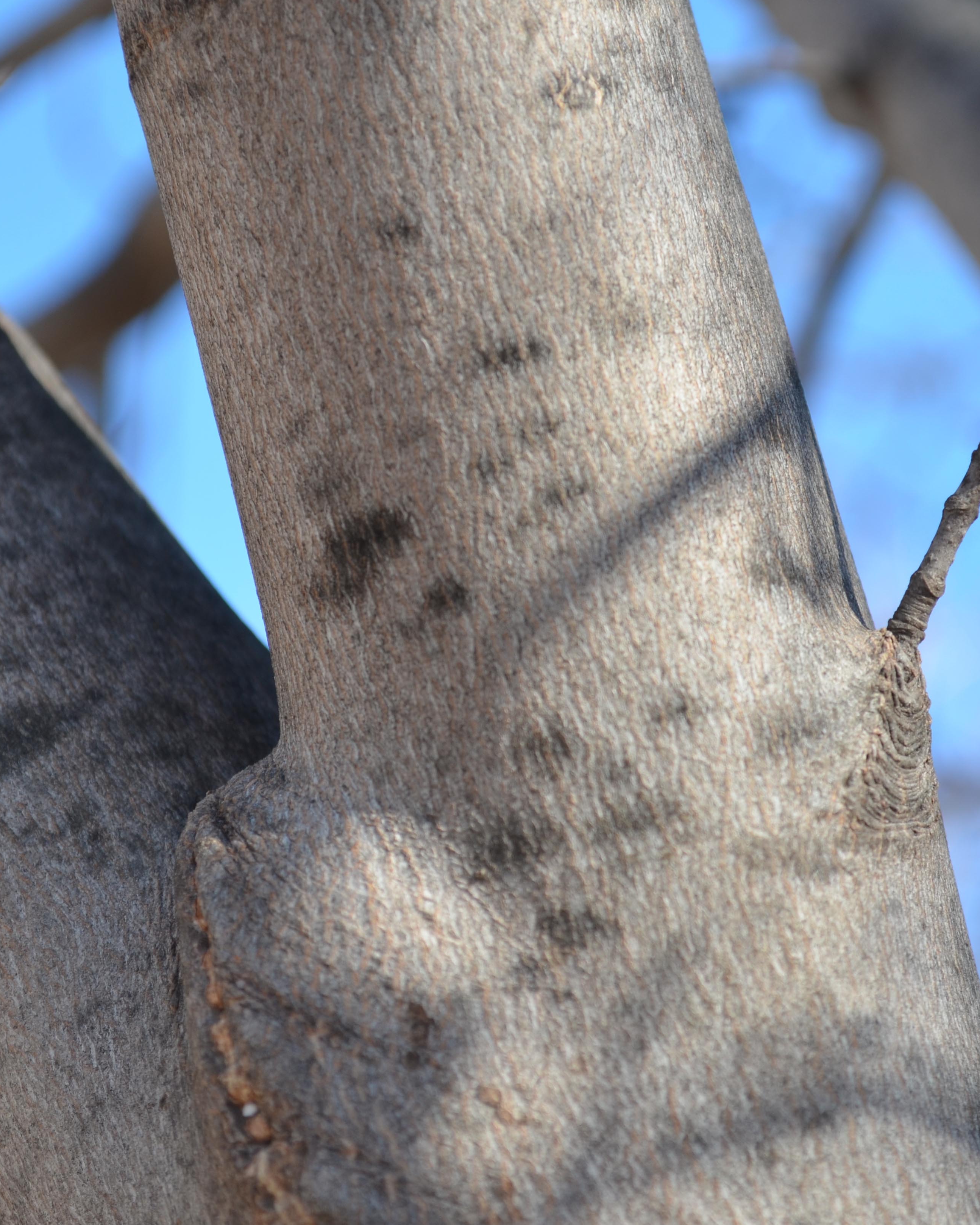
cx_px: 601
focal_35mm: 118
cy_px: 616
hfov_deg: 13.1
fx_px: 4268
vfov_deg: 16.3
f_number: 7.1
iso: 200
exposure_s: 1/200
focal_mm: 55
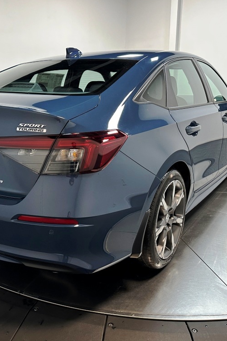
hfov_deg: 38.4
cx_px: 77
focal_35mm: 34
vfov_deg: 55.8
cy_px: 169
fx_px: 322
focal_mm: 6.86
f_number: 1.78
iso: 320
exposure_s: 1/60
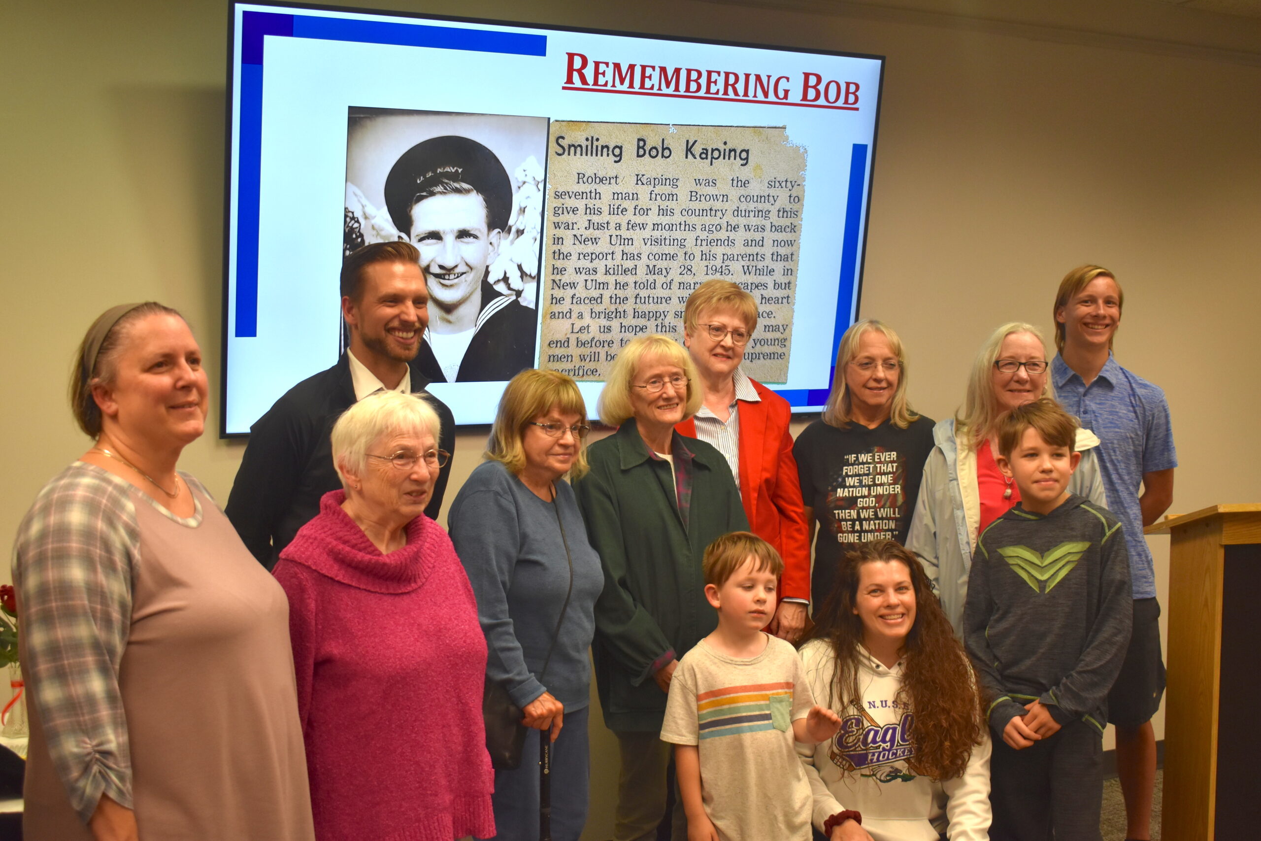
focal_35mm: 42
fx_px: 1471
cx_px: 630
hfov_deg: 46.4
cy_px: 420
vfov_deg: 31.9
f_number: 4.2
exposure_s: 1/160
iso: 800
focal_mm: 28
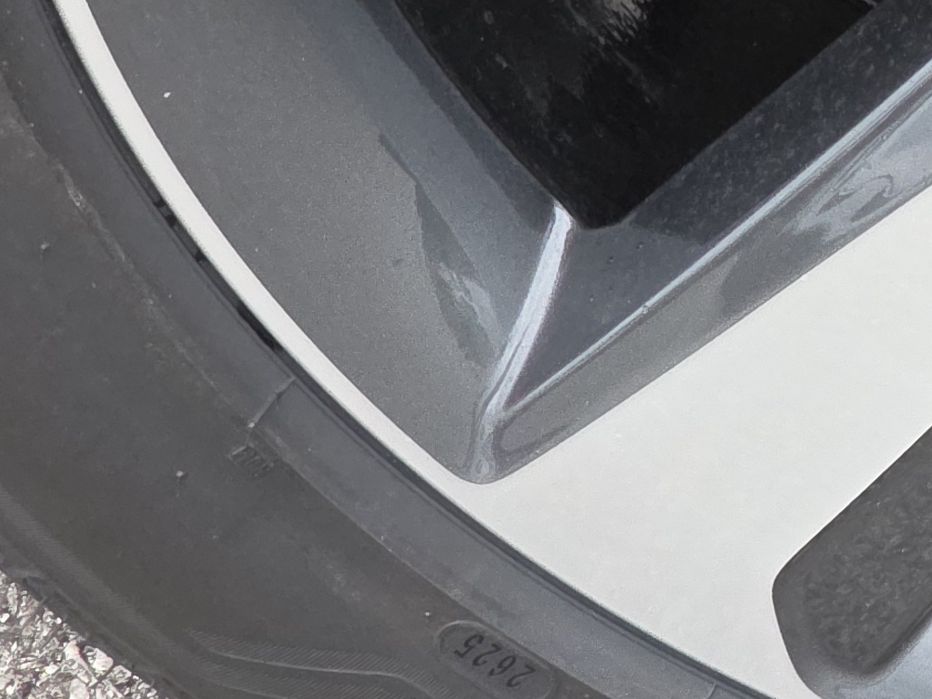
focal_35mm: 275
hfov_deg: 7.1
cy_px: -248
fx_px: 7404
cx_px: 1525
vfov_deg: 5.4
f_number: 2.4
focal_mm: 7.9
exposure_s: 1/156
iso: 50
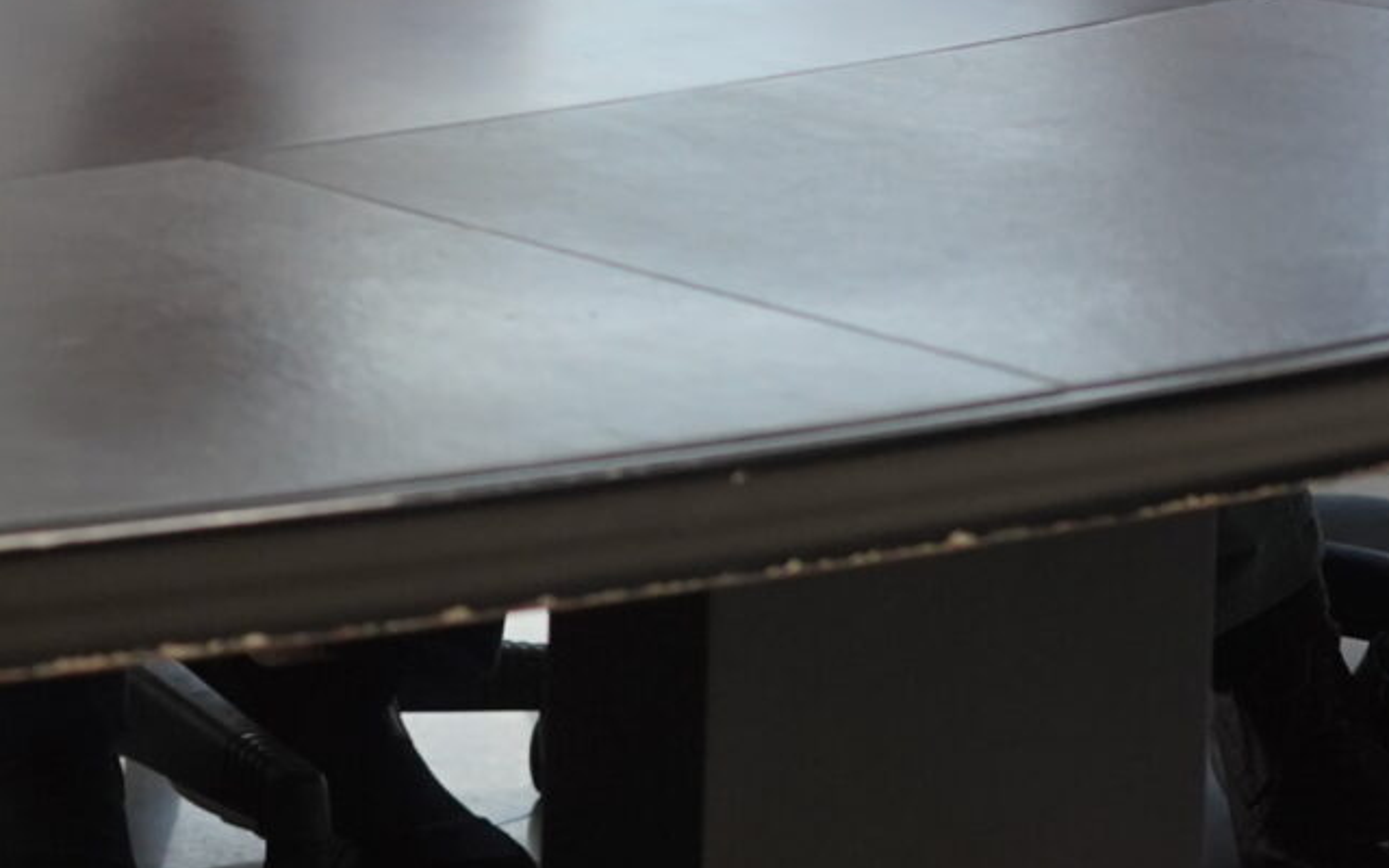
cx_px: -1148
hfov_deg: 9.7
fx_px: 7722
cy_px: -624
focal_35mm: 204
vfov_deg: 6.3
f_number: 4
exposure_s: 1/160
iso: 1600
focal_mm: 50
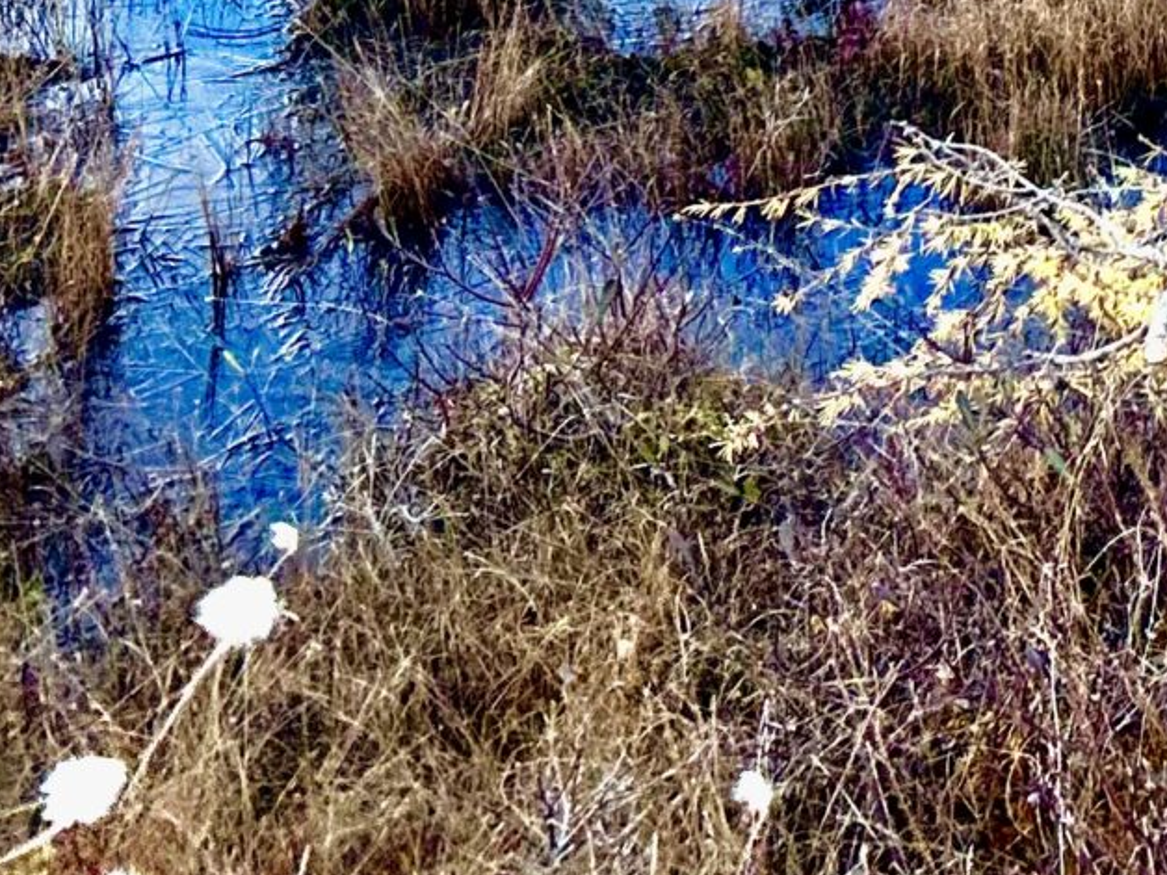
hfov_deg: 16.9
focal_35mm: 106
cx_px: 1711
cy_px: -894
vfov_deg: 12.3
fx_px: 3574
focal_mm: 5.7
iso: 50
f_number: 1.5
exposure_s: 1/1531
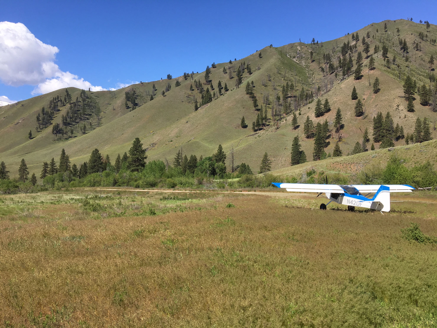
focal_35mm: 29
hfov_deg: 61.7
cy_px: 164
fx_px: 366
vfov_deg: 48.2
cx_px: 218
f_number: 2.2
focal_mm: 4.15
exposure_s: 1/1508
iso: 25
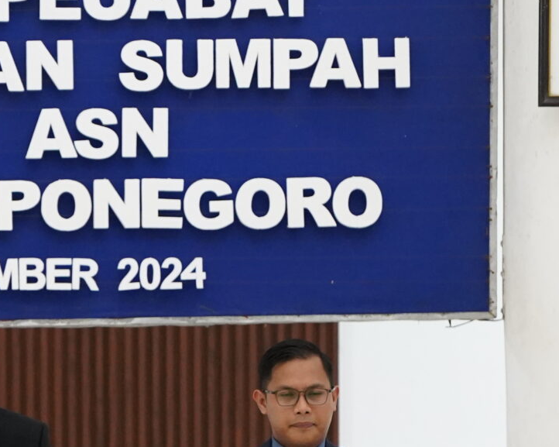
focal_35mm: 456
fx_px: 7541
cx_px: -60
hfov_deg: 4.2
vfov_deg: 3.4
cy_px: 473
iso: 5000
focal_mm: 137
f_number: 3.5
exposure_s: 1/125
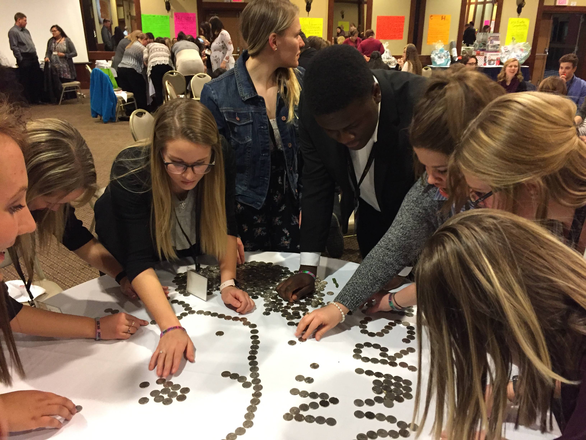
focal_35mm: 29
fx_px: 491
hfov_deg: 61.7
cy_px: 220
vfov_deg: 48.2
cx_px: 293
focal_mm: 4.15
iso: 250
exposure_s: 1/20
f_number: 2.2
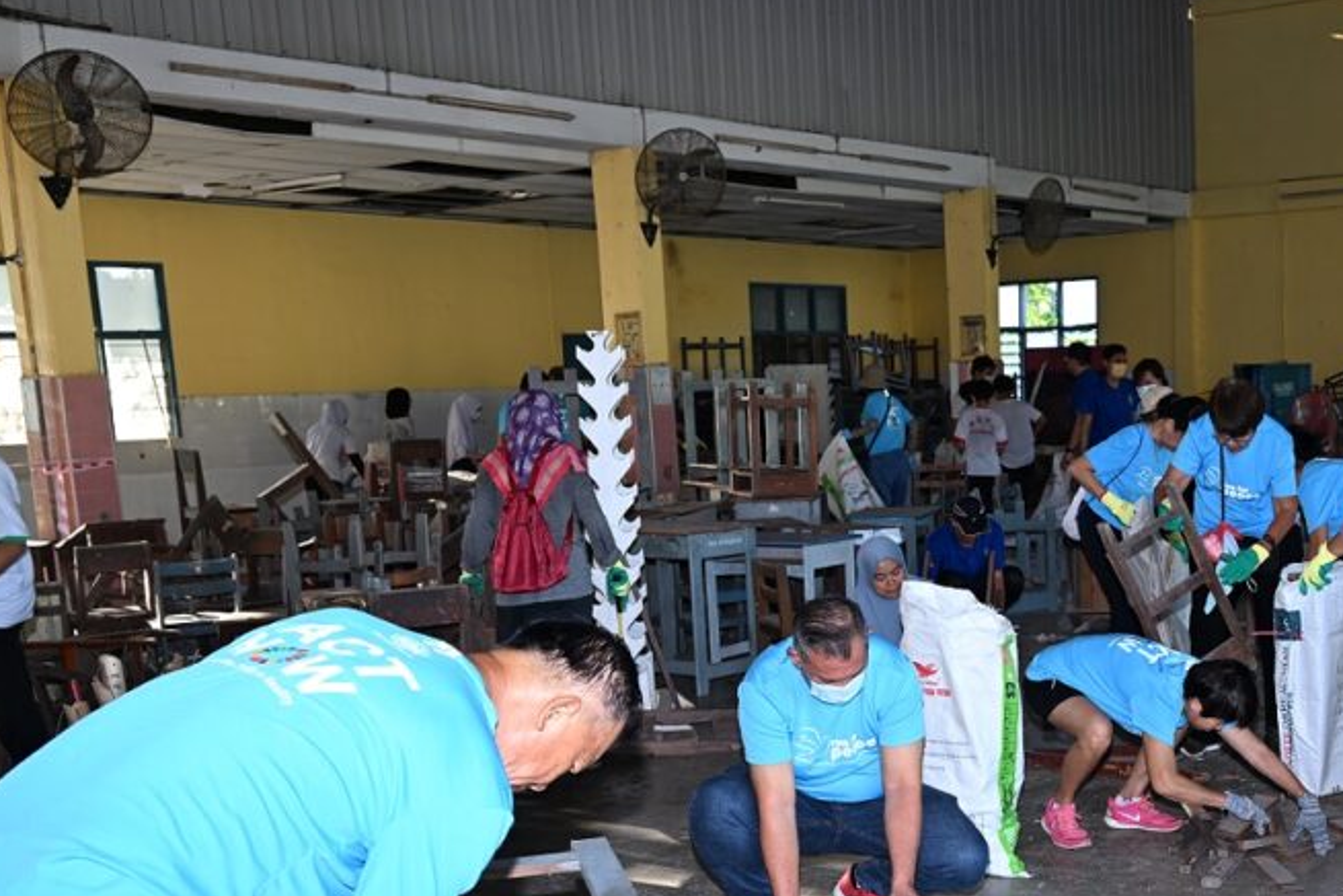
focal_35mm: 47
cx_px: 1008
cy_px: 677
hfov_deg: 40.7
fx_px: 1753
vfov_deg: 28.2
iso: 200
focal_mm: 30
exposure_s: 1/60
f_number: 5.6
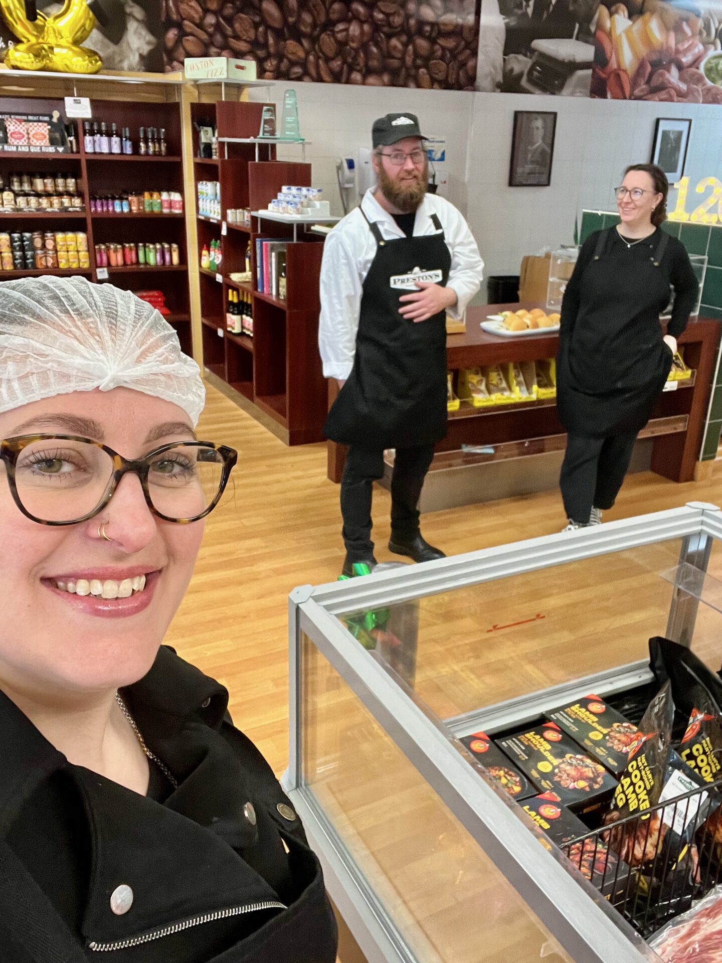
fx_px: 834
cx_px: 361
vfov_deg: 60.0
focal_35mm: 30
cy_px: 482
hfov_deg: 46.8
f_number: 2.2
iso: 250
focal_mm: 2.71
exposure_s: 1/50
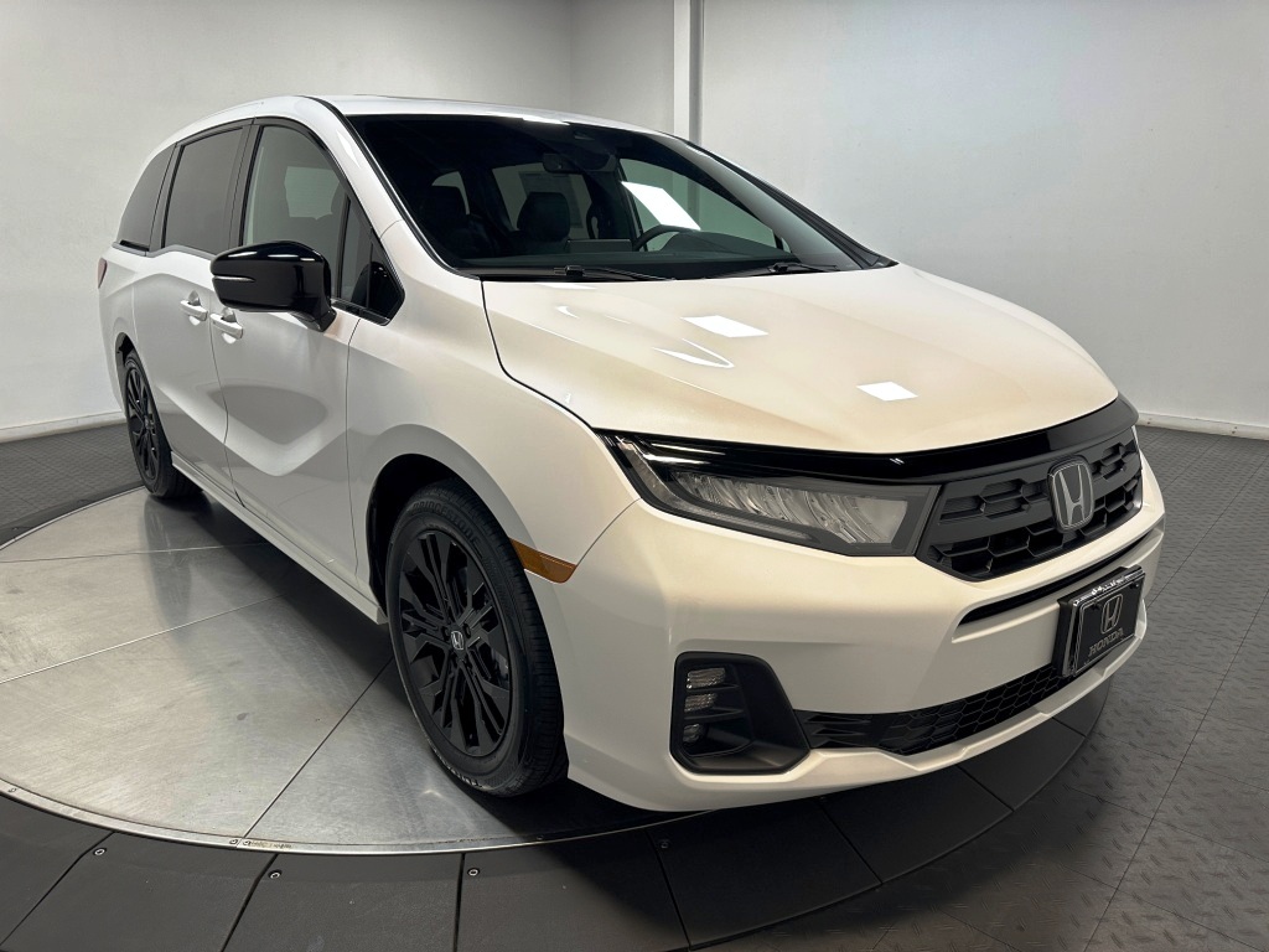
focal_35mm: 24
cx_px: 634
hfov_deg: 71.6
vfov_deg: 56.8
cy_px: 476
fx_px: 880
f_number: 1.78
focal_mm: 6.86
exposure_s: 1/60
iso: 160
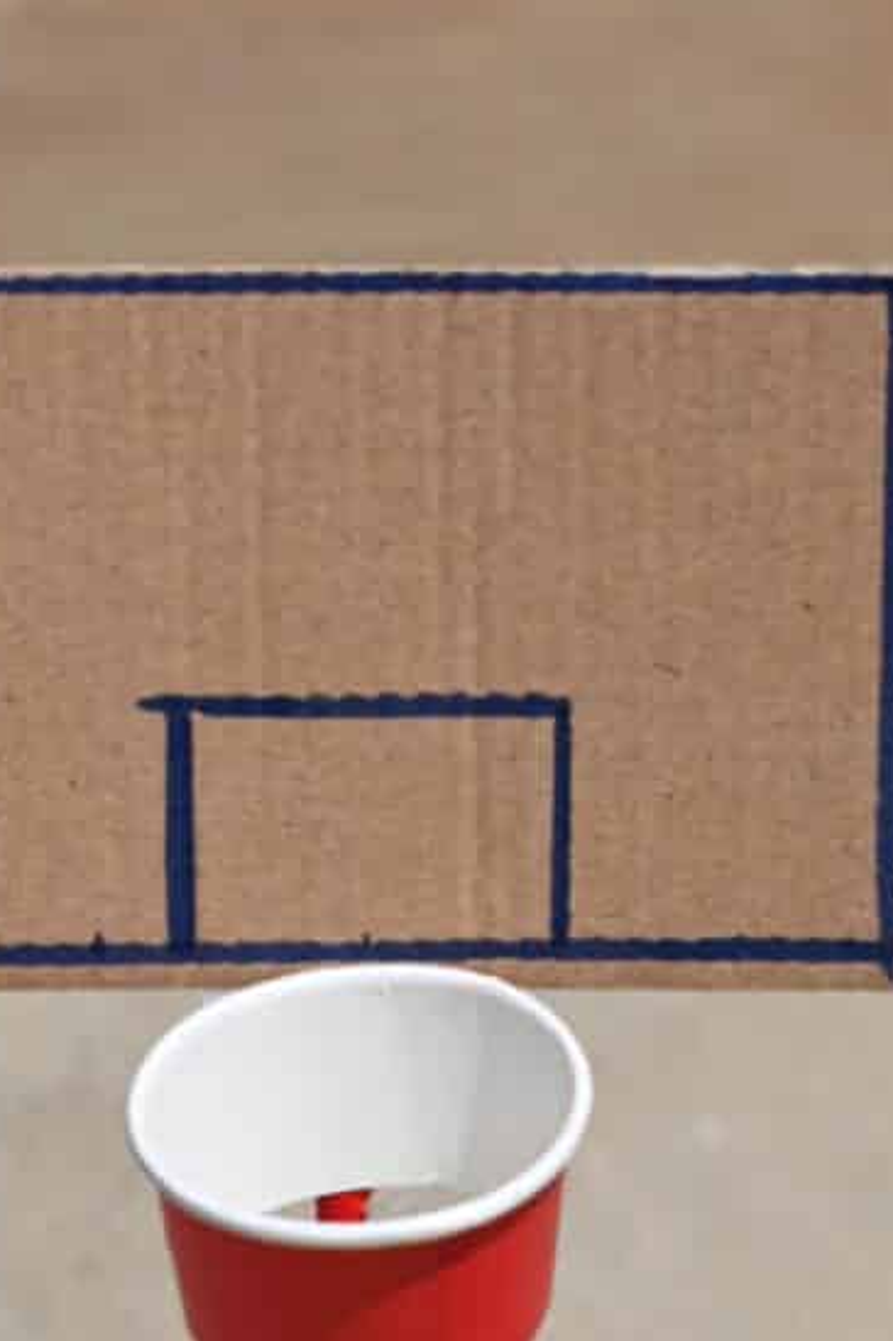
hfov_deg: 4.0
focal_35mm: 342
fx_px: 12732
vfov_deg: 6.0
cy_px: 1309
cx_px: 240
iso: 100
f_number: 8
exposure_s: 1/500
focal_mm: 122
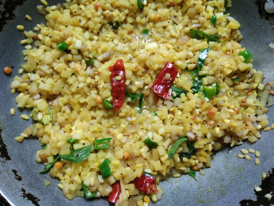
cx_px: 137
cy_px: 103
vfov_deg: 63.4
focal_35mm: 21
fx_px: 166
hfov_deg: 79.0
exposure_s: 1/33
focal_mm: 3.57
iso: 200
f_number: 2
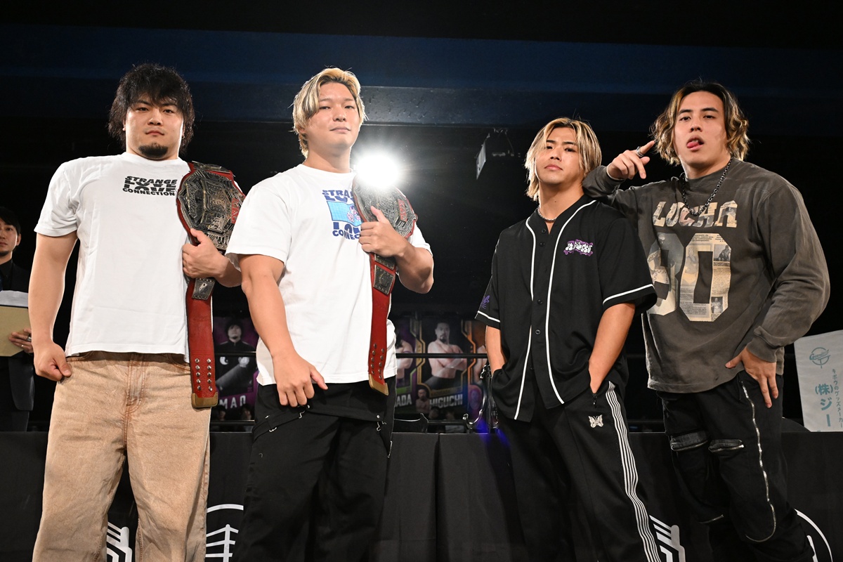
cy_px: 281
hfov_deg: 51.9
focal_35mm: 37
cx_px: 422
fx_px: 866
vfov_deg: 35.9
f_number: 5
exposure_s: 1/1000
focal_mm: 37
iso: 5000
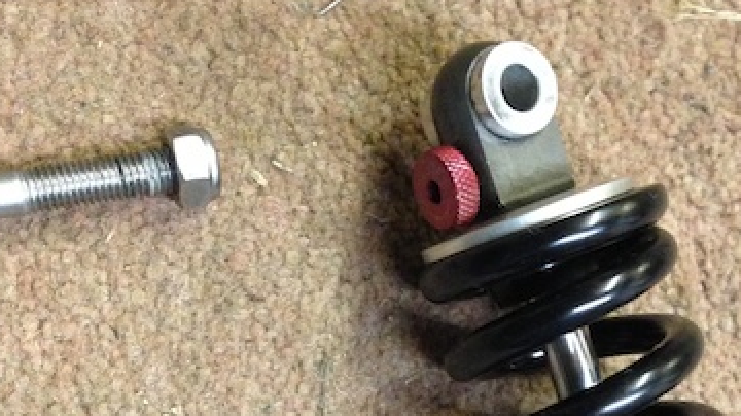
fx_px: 1571
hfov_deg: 26.5
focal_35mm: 80
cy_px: 601
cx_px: 459
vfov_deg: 14.2
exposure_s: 1/17
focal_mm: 4.13
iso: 400
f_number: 2.4
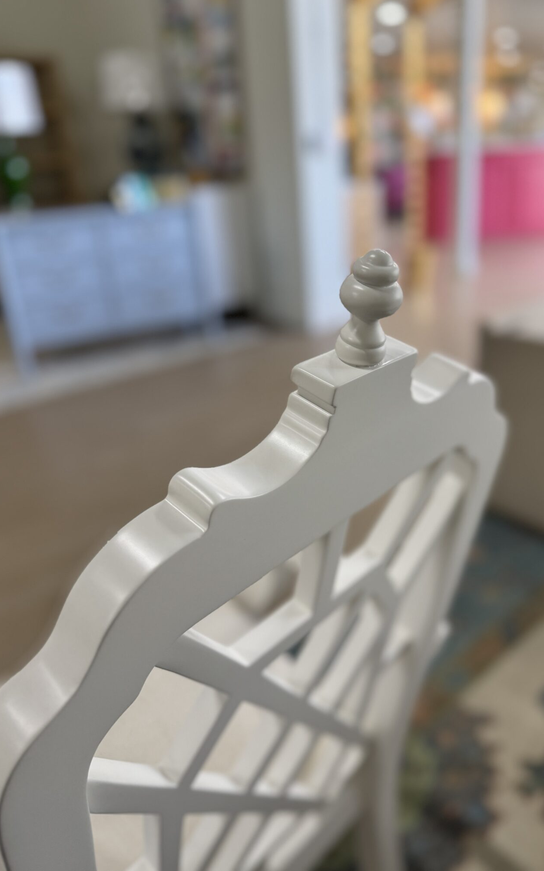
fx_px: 617
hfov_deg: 47.5
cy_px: 428
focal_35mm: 26
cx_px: 308
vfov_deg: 70.4
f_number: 1.78
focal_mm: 6.76
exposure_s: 1/120
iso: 160
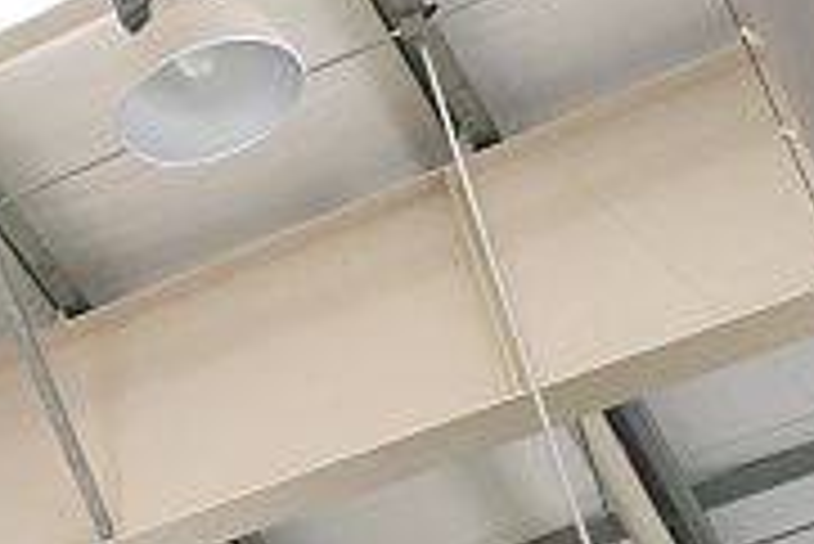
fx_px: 3598
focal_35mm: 159
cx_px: -1457
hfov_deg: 10.2
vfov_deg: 8.1
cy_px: 1203
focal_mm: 24
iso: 4000
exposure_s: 1/500
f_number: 4
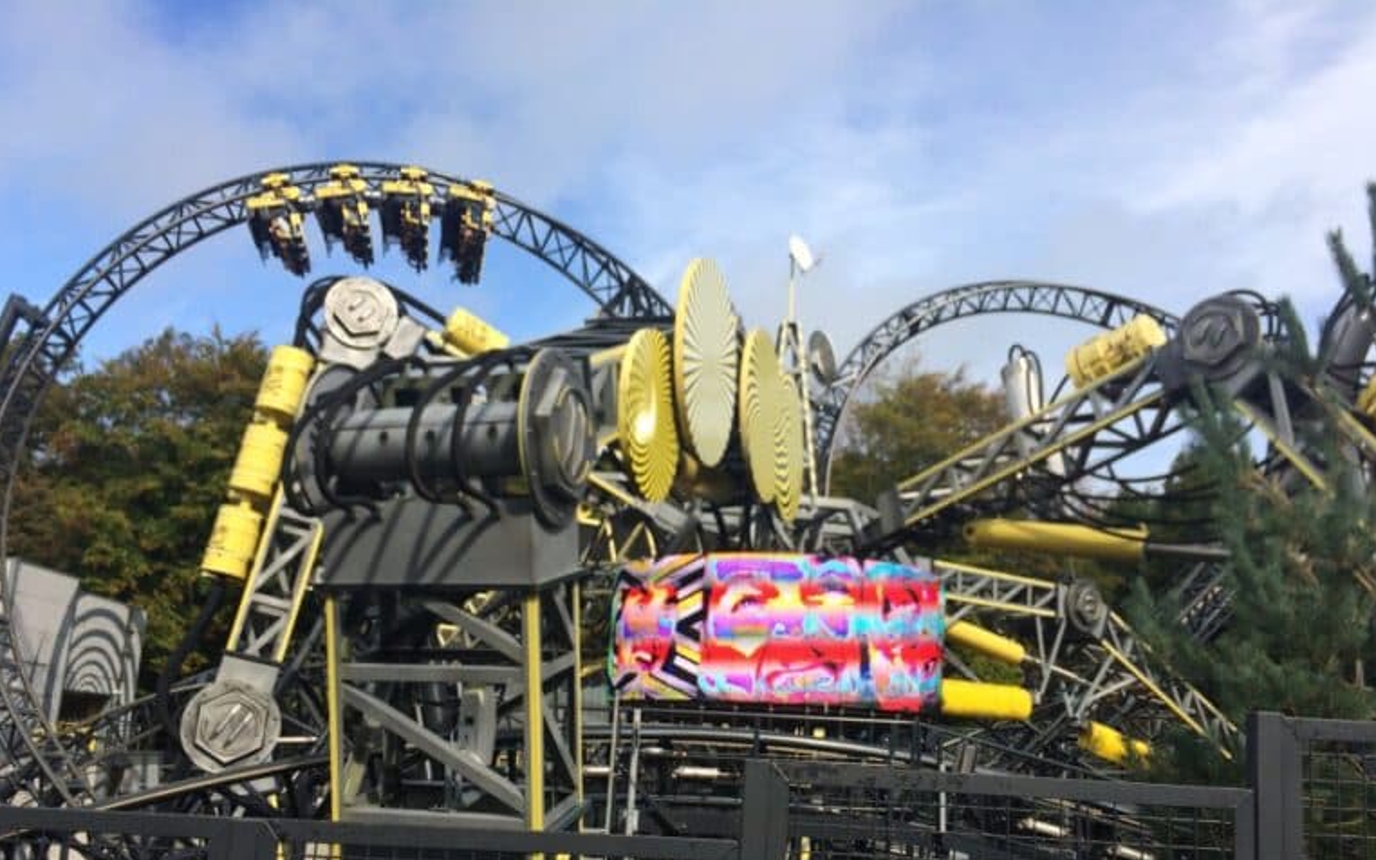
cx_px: 688
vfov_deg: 40.4
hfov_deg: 61.2
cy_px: 519
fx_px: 1162
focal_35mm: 31
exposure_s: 1/1520
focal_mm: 4.15
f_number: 2.2
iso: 32
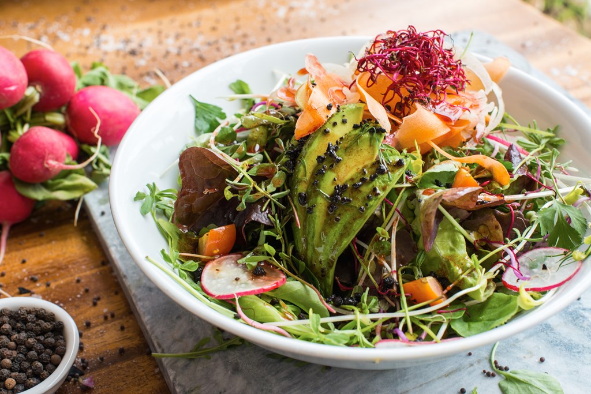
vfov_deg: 27.0
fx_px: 821
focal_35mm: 50
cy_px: 197
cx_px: 296
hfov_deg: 39.6
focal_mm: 50
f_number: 8
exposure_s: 1/80
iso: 400
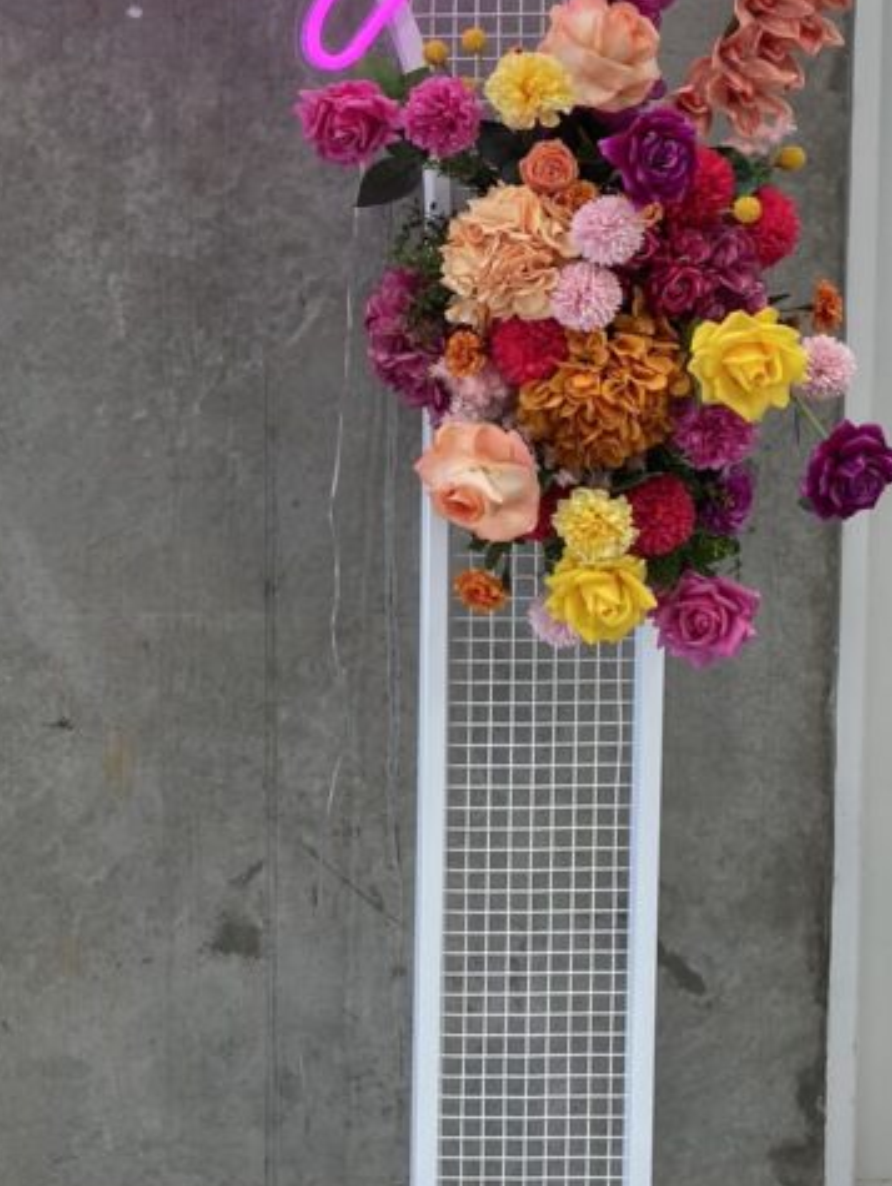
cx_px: -57
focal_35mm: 56
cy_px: 257
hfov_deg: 24.6
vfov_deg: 33.4
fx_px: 1921
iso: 32
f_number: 1.8
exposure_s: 1/192
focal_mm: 4.25
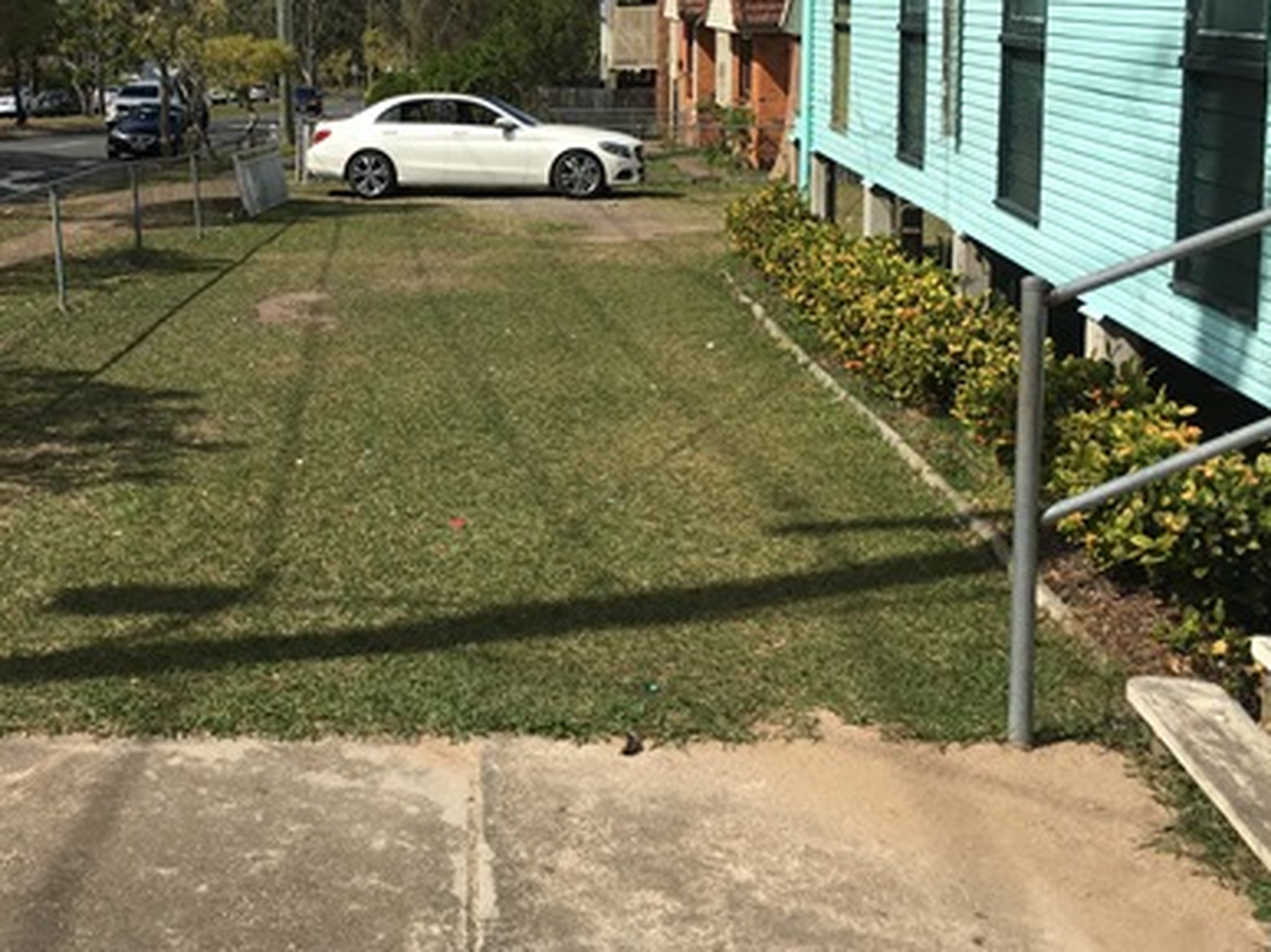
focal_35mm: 48
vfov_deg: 29.8
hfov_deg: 38.9
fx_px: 1762
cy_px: 243
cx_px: 365
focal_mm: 4.15
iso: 25
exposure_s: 1/2564
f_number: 2.2
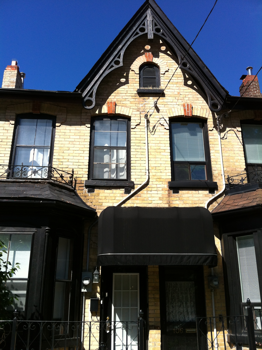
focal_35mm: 35
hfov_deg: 40.6
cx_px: 131
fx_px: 354
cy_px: 175
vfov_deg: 52.7
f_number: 2.8
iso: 80
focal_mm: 3.85
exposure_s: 1/1005
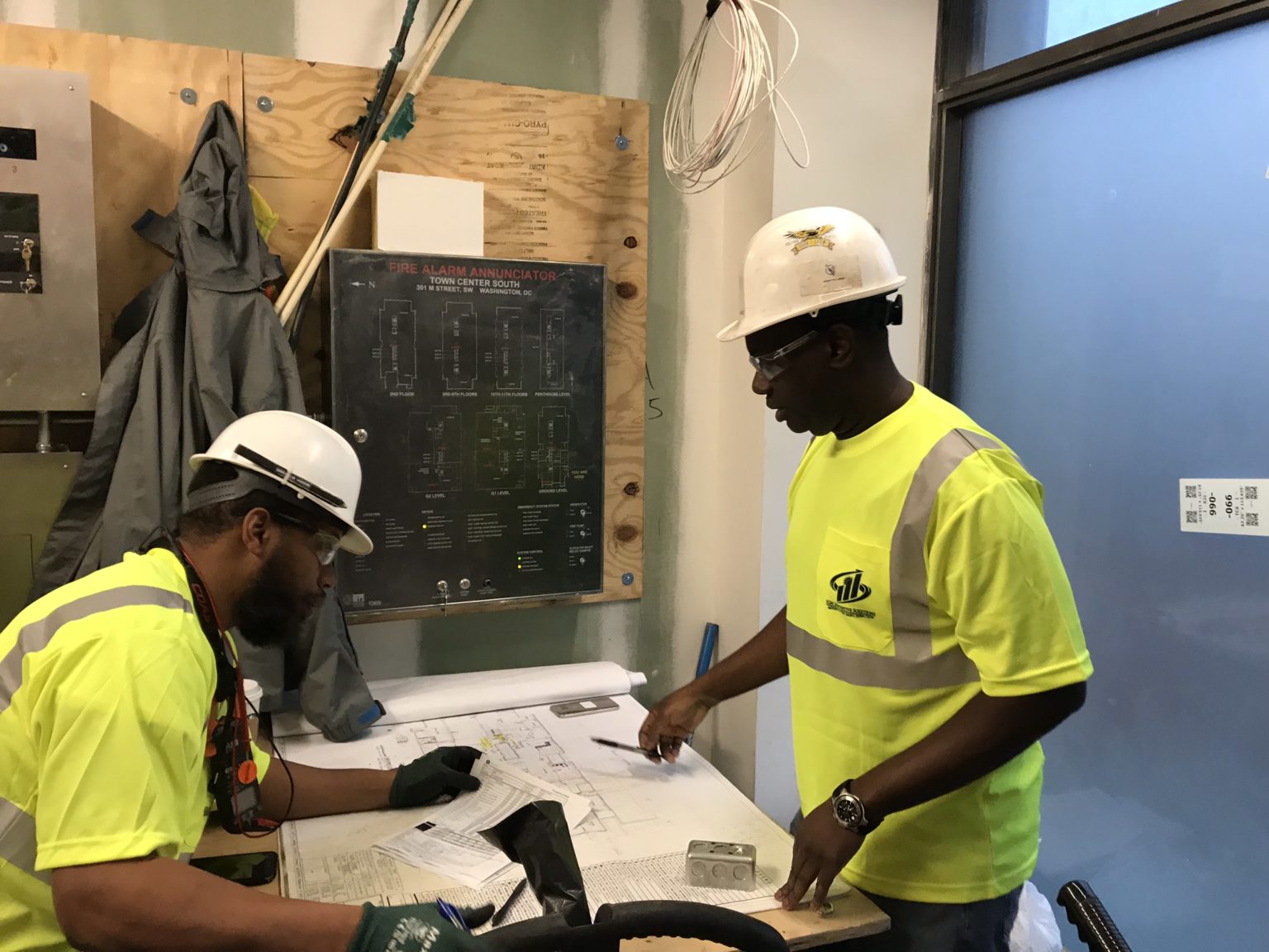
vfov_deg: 49.7
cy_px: 476
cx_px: 634
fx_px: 1026
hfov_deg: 63.4
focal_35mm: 28
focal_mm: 3.99
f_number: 1.8
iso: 40
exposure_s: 1/30
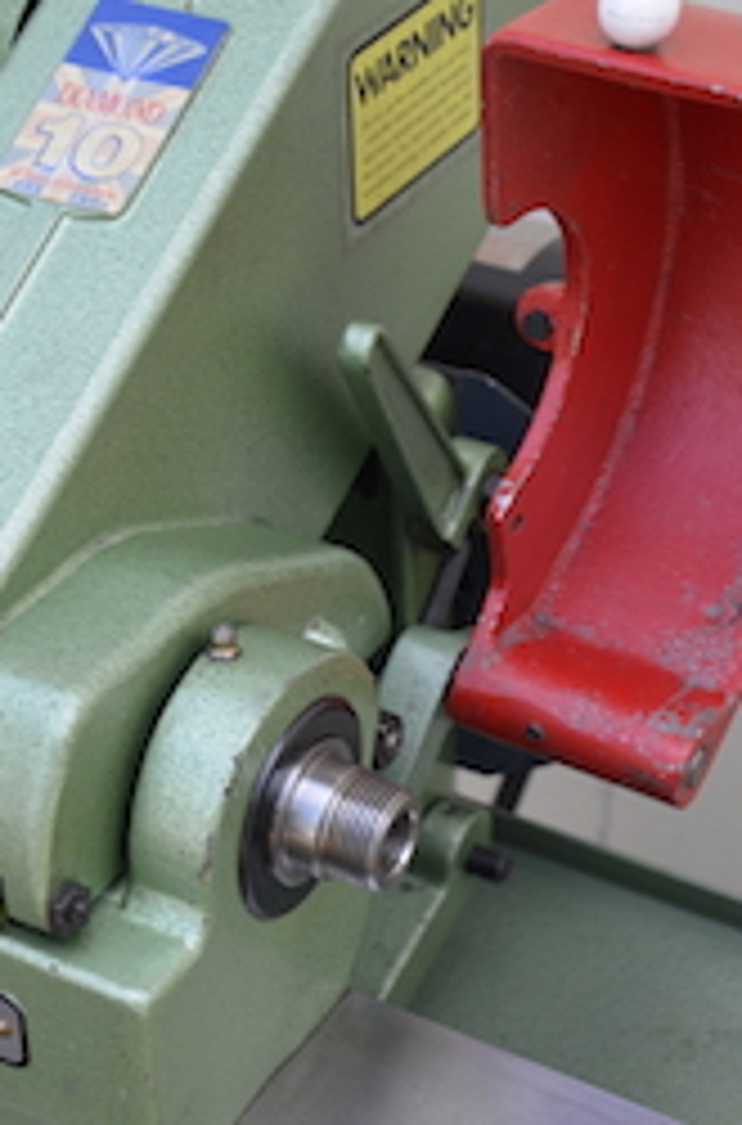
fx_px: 2895
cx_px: 207
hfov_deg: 14.6
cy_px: 612
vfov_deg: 22.0
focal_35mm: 93
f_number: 5.6
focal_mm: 38
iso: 280
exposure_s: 1/125
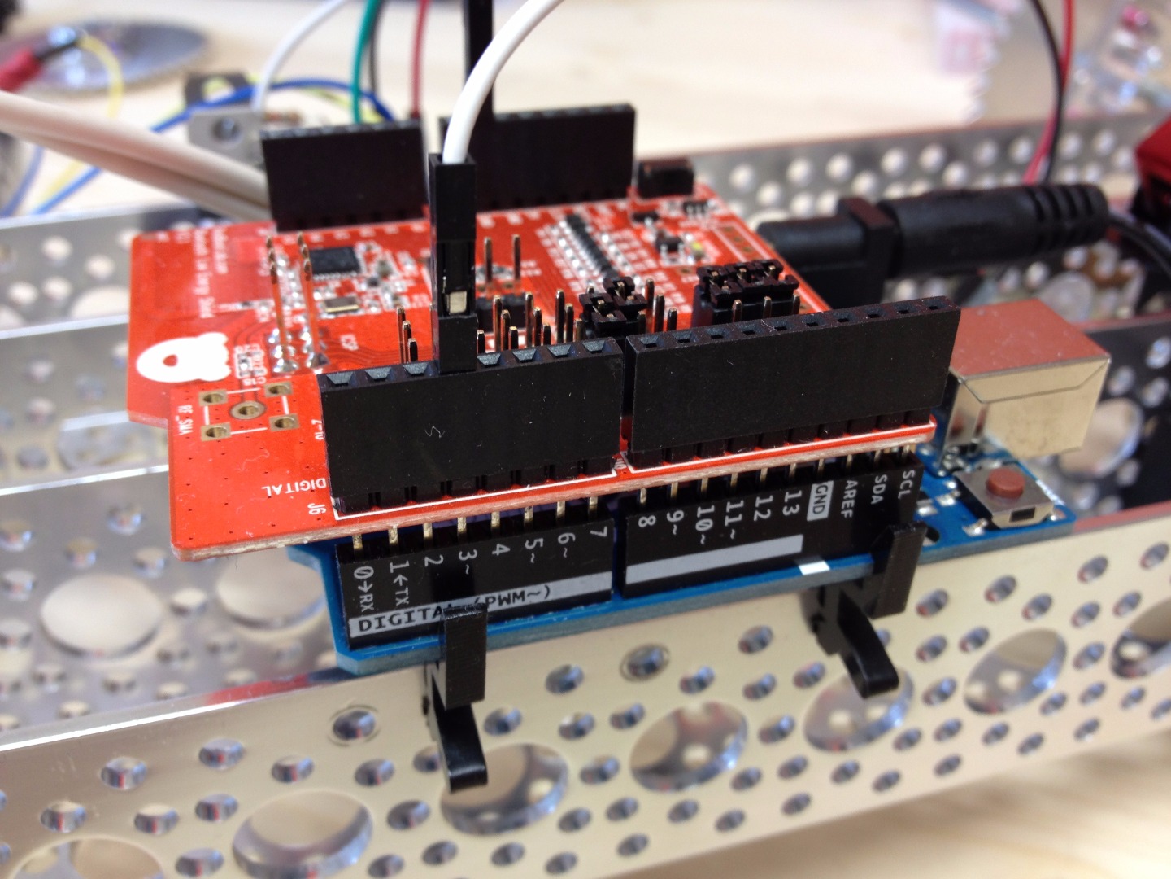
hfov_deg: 52.6
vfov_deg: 40.7
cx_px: 586
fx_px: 1184
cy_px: 440
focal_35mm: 35
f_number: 2.4
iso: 50
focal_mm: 4.28
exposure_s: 1/20
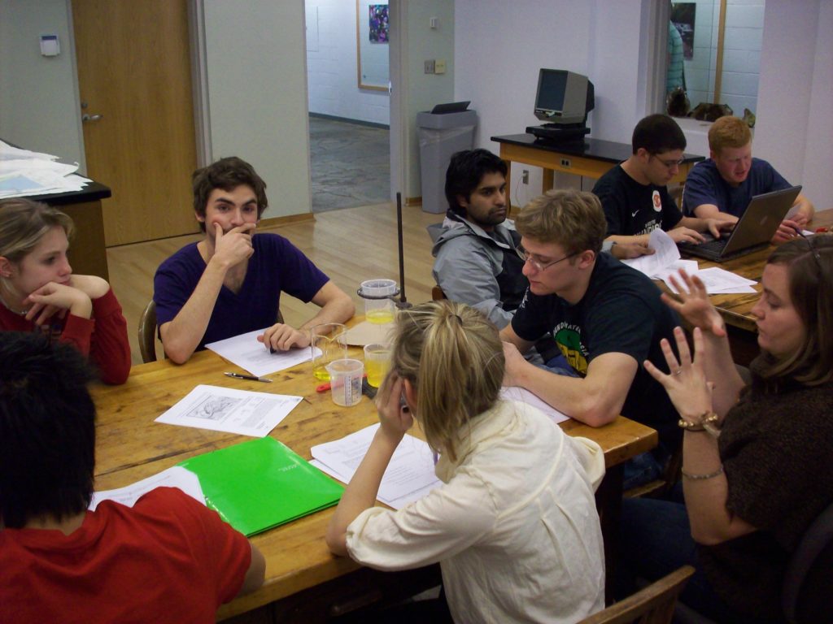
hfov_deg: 50.1
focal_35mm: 37
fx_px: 890
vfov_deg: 38.7
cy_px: 312
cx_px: 416
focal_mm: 6.2
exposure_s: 1/49.1
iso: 160
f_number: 2.8
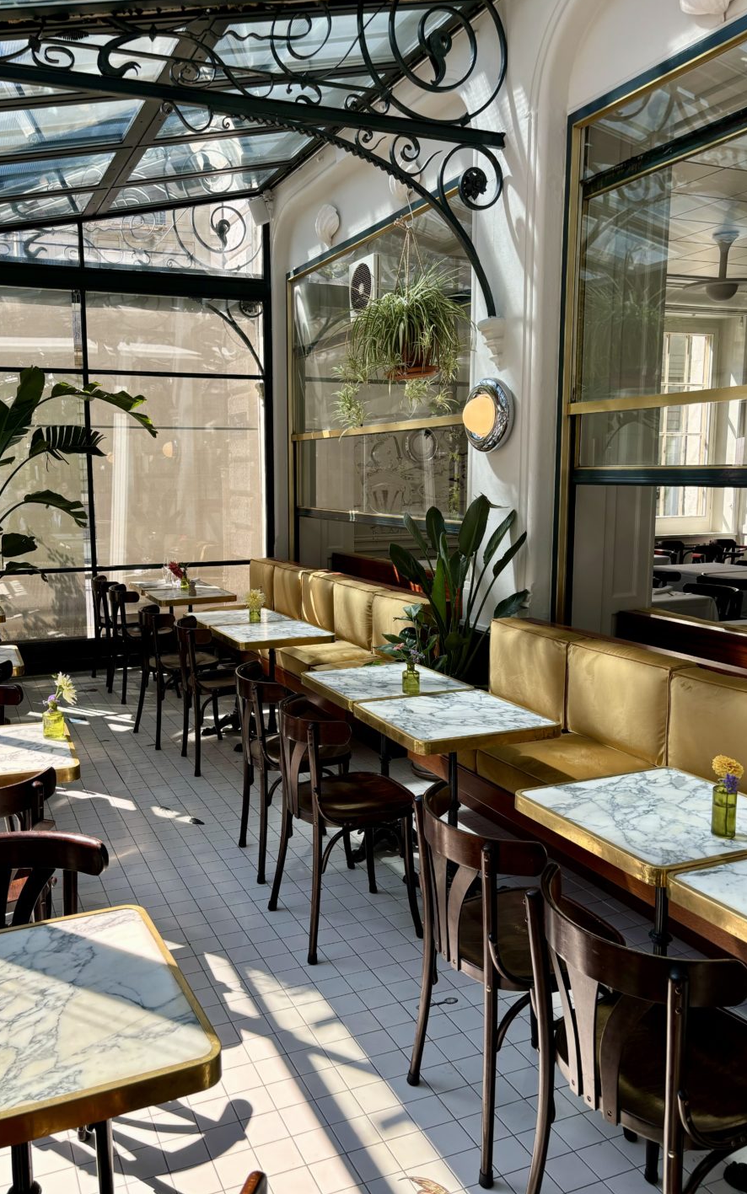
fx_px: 912
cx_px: 301
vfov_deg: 66.5
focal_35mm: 28
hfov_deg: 44.3
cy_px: 588
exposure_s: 1/525
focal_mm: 5.96
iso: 50
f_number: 1.6
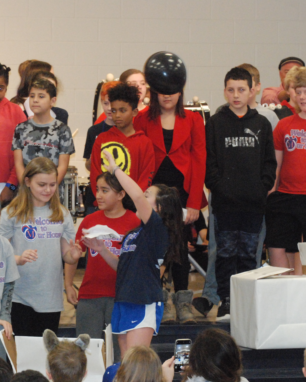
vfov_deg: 8.3
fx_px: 2627
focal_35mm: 232
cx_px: 38
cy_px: 191
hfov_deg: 6.7
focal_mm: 110
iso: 3200
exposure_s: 1/60
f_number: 7.1
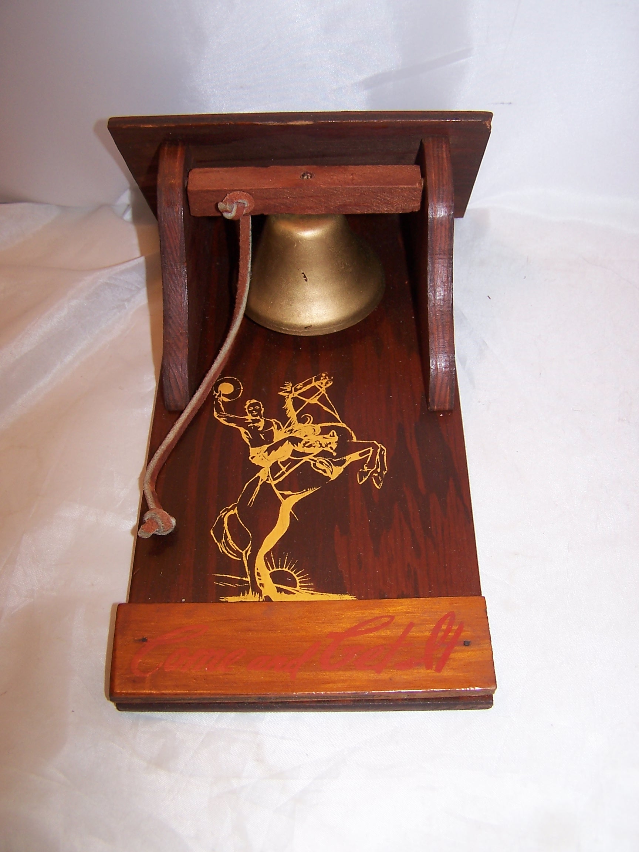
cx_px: 320
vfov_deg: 49.0
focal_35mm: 38
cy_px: 426
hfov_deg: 37.7
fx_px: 935
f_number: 2.8
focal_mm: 6.3
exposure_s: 1/60
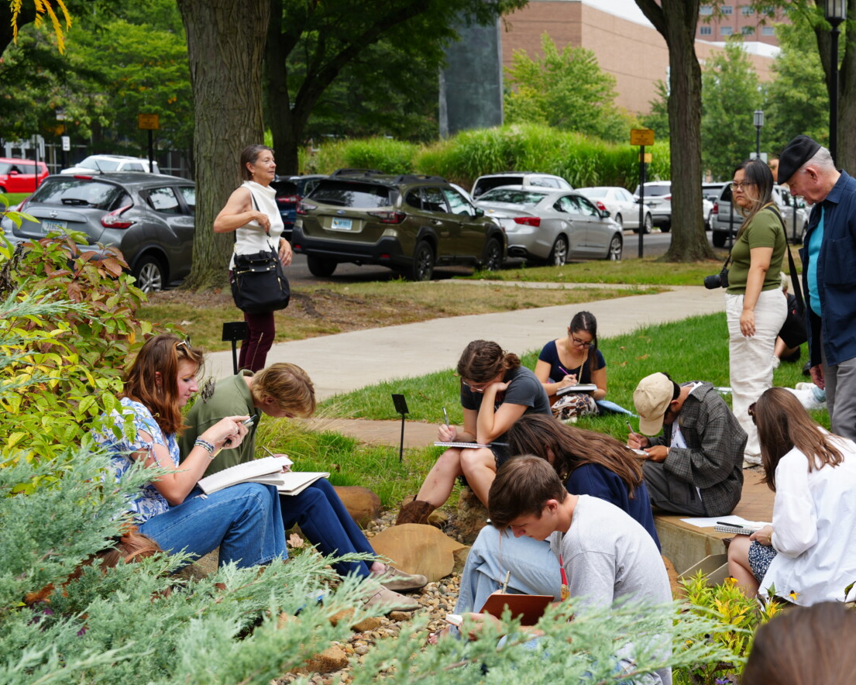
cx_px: 762
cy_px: 480
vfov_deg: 19.1
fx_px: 2027
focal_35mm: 80
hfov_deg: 23.3
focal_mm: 46
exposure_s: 1/100
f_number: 6.3
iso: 100
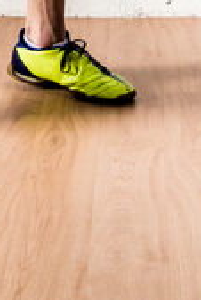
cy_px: -408
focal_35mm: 162
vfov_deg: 10.9
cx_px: 105
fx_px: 1354
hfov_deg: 8.5
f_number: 8
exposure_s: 1/250
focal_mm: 31
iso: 400
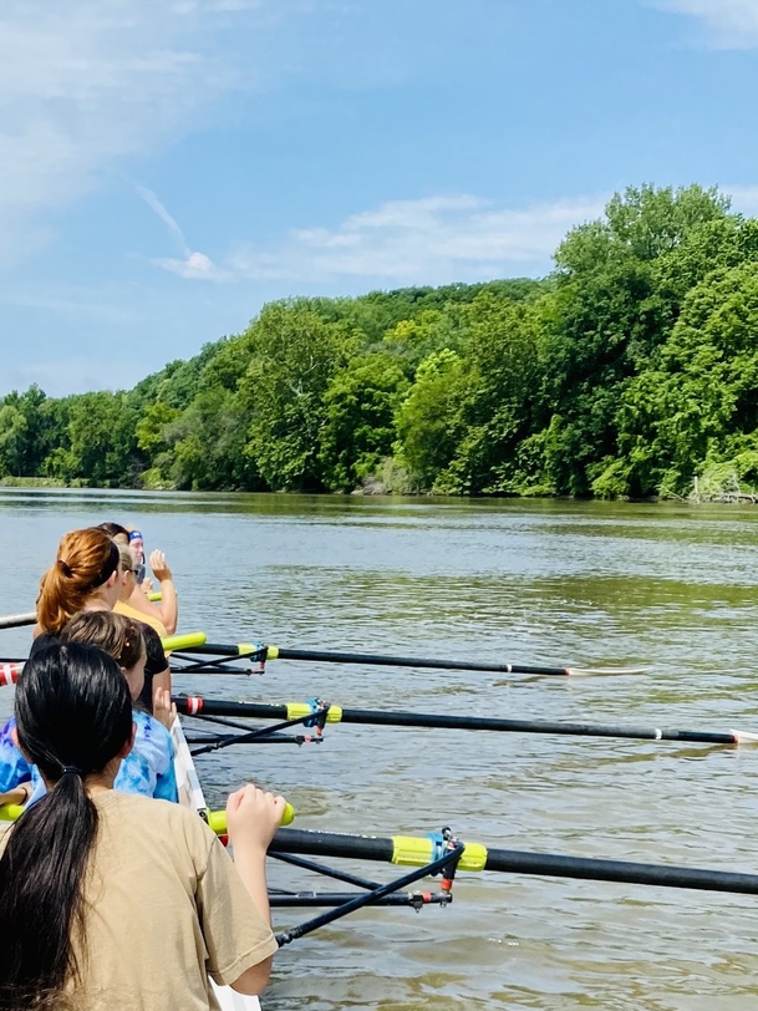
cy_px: 977
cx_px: 157
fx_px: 1635
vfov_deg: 32.0
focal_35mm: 56
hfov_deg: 25.7
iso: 32
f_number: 1.8
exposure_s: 1/3984
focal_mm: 4.25
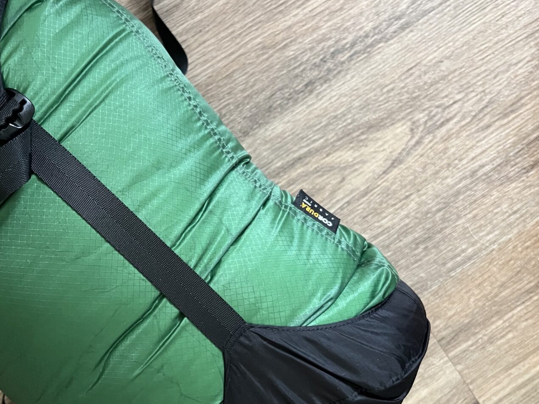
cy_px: 255
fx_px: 654
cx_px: 149
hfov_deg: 43.6
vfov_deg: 34.2
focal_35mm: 42
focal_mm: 5.7
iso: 500
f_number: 1.5
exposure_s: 1/40
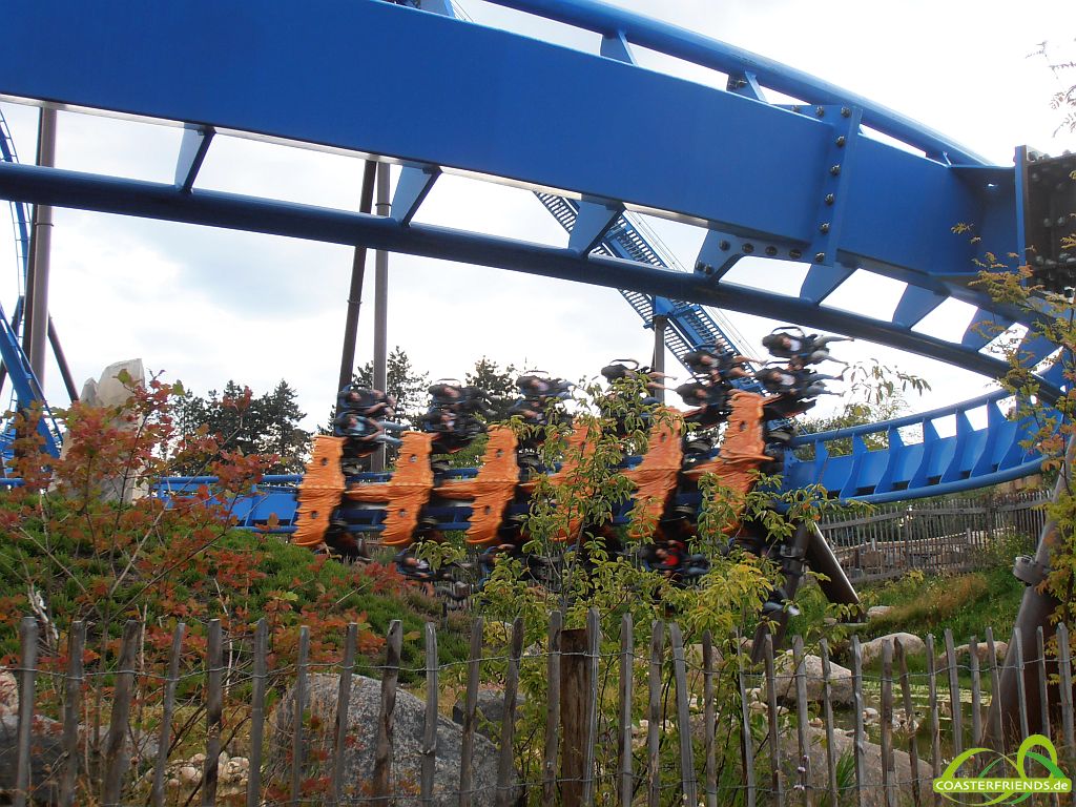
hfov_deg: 33.8
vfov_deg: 25.7
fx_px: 1772
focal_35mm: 57
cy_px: 404
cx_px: 538
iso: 80
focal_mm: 10.04
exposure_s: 1/200
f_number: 4.5
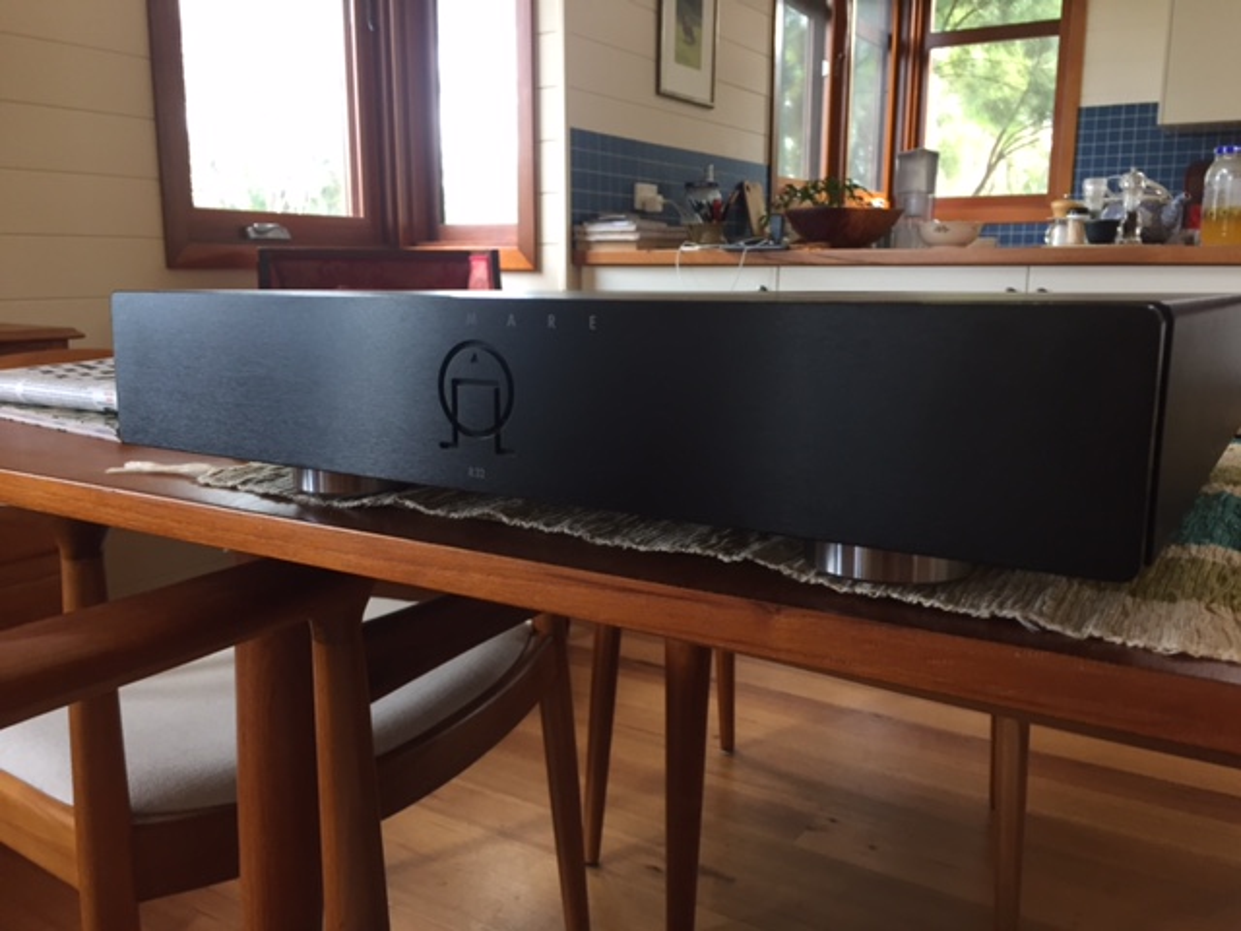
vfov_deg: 48.2
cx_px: 620
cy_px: 466
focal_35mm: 29
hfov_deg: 61.7
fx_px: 1040
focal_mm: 4.15
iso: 125
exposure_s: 1/33
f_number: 2.2
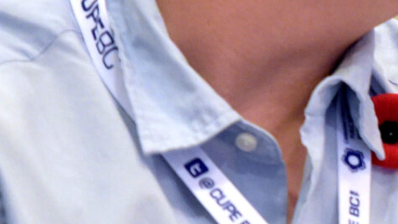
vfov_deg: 1.4
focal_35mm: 846
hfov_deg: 2.5
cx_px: 777
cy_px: -56
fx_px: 8930
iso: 2500
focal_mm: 150
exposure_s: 1/250
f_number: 2.8
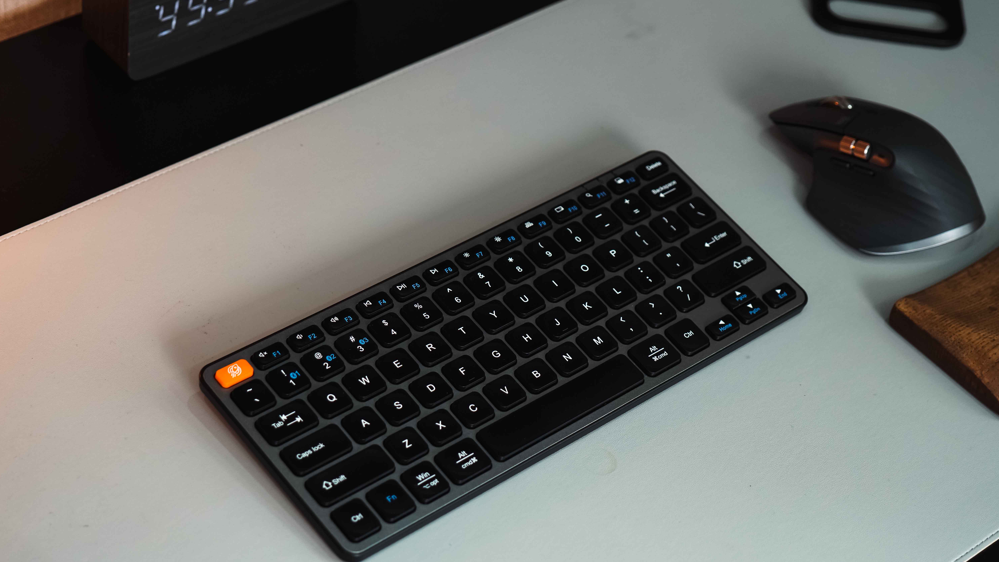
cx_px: 501
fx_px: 2093
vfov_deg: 15.3
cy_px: 323
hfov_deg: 26.9
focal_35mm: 79
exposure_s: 1/100
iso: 640
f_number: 3.5
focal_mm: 50
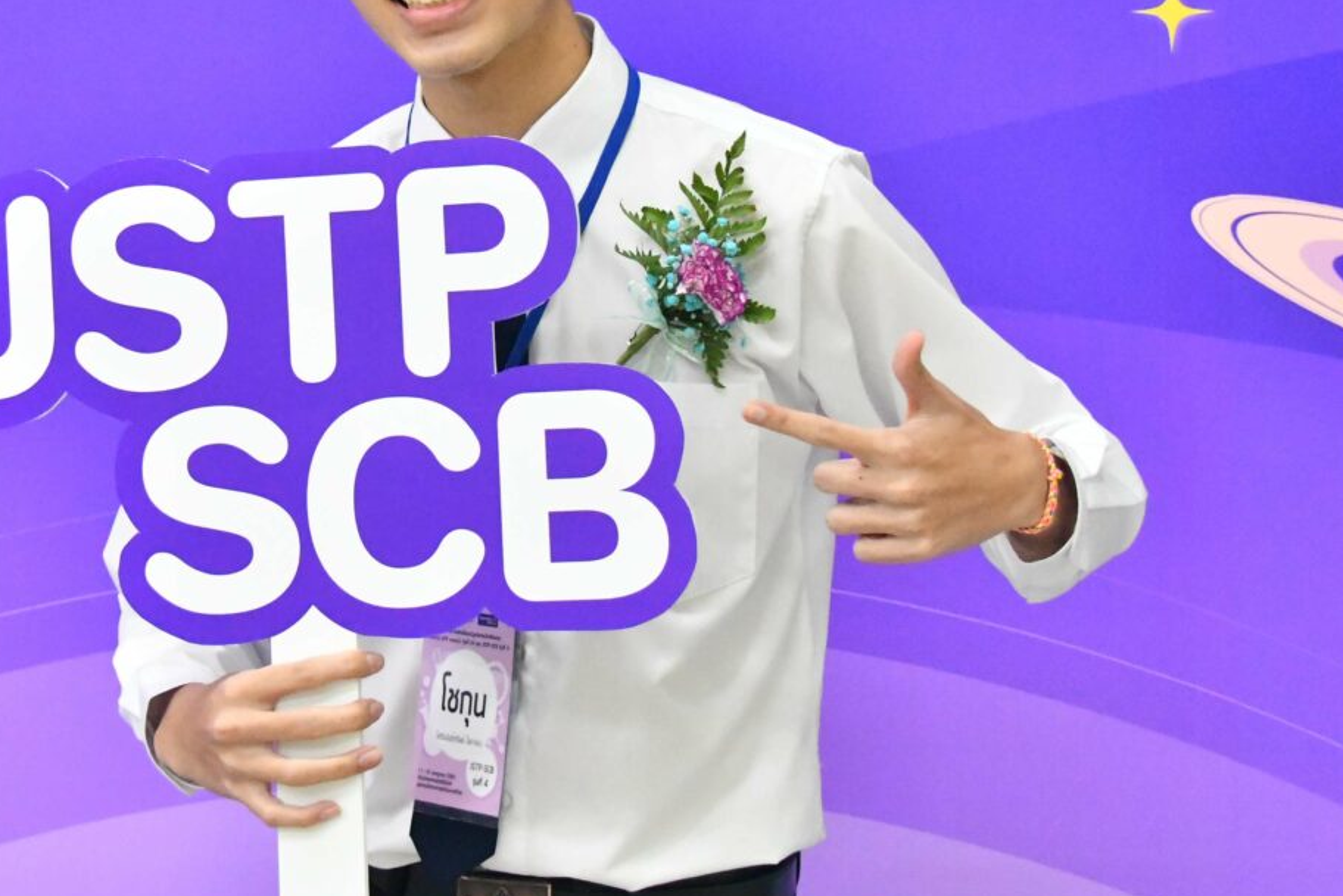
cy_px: 304
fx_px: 3768
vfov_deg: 13.5
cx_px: 532
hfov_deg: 20.2
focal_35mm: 101
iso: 8000
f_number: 5.6
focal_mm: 40
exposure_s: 1/250
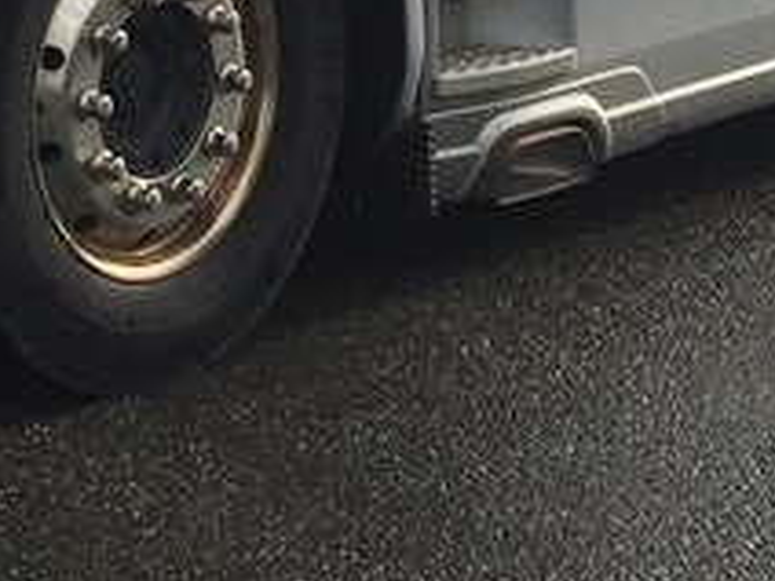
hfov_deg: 13.7
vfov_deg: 9.5
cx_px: -124
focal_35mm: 140
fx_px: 3134
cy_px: -804
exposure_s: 1/1980
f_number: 2.2
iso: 32
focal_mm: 4.15
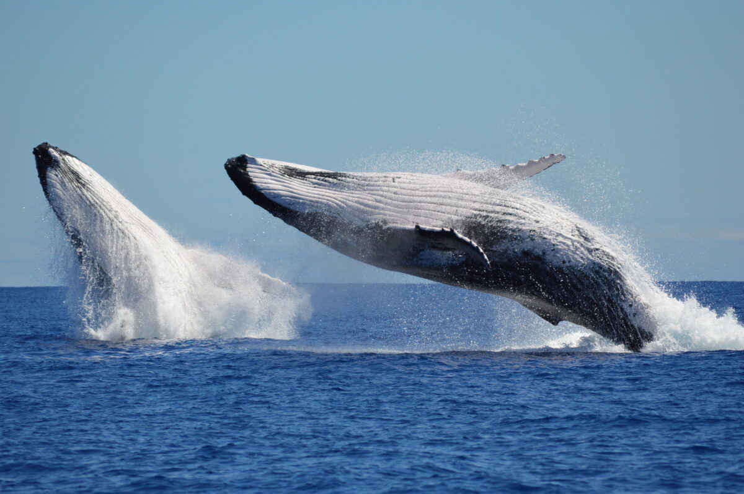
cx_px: 372
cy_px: 247
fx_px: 6195
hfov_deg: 6.9
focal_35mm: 300
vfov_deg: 4.6
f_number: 7.1
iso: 360
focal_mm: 200
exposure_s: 1/2000
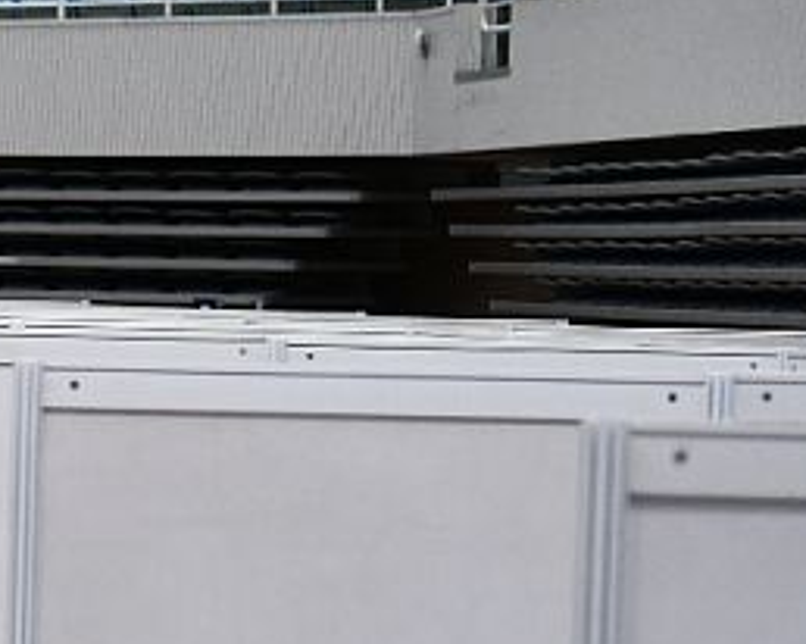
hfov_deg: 8.0
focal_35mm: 227
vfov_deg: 6.8
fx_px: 5411
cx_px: -975
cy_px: 435
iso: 800
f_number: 2.8
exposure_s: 1/400
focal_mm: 52
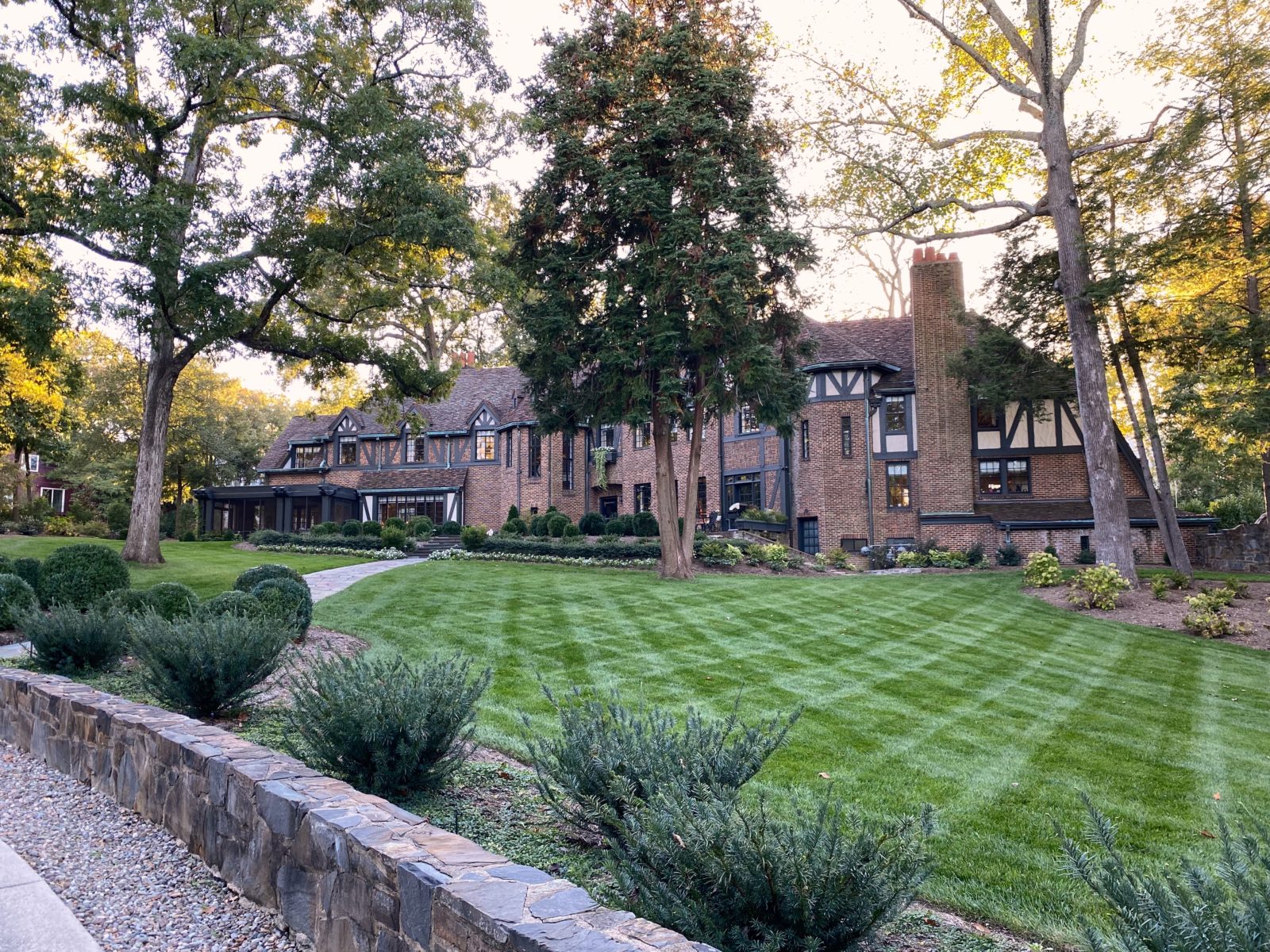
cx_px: 635
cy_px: 476
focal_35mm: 26
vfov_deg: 53.1
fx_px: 954
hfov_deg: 67.3
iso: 64
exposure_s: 1/120
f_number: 1.8
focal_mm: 4.25
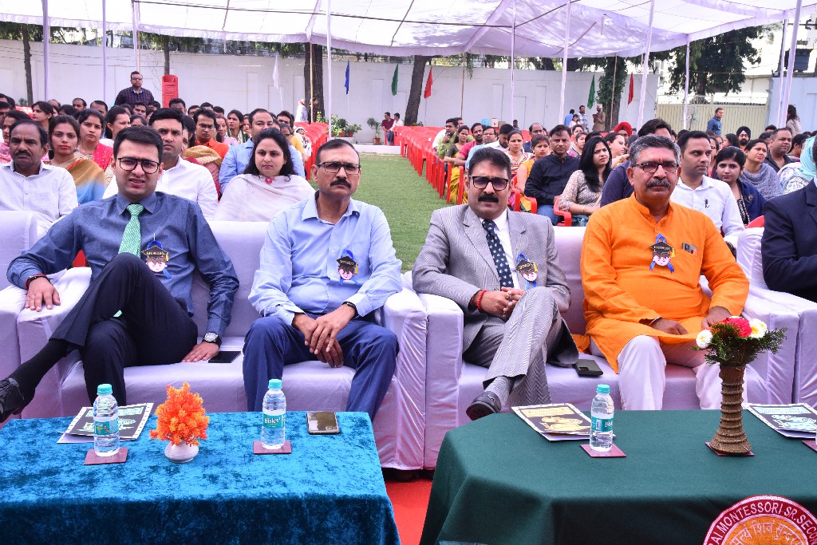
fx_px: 999
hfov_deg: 44.5
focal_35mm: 44
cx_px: 408
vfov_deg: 30.5
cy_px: 272
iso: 1250
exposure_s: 1/160
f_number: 18
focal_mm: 44
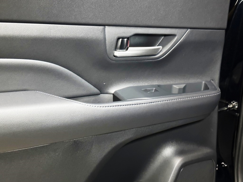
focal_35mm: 48
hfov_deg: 39.7
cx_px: 122
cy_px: 91
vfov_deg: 30.3
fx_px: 337
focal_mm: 6.86
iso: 640
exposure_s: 1/24
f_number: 1.78
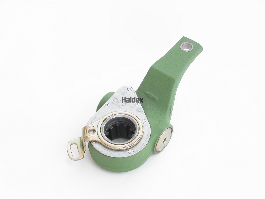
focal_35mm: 98
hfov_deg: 20.0
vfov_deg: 15.1
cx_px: 132
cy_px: 100
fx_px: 750
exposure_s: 3
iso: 100
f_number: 5.6
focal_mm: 20.3
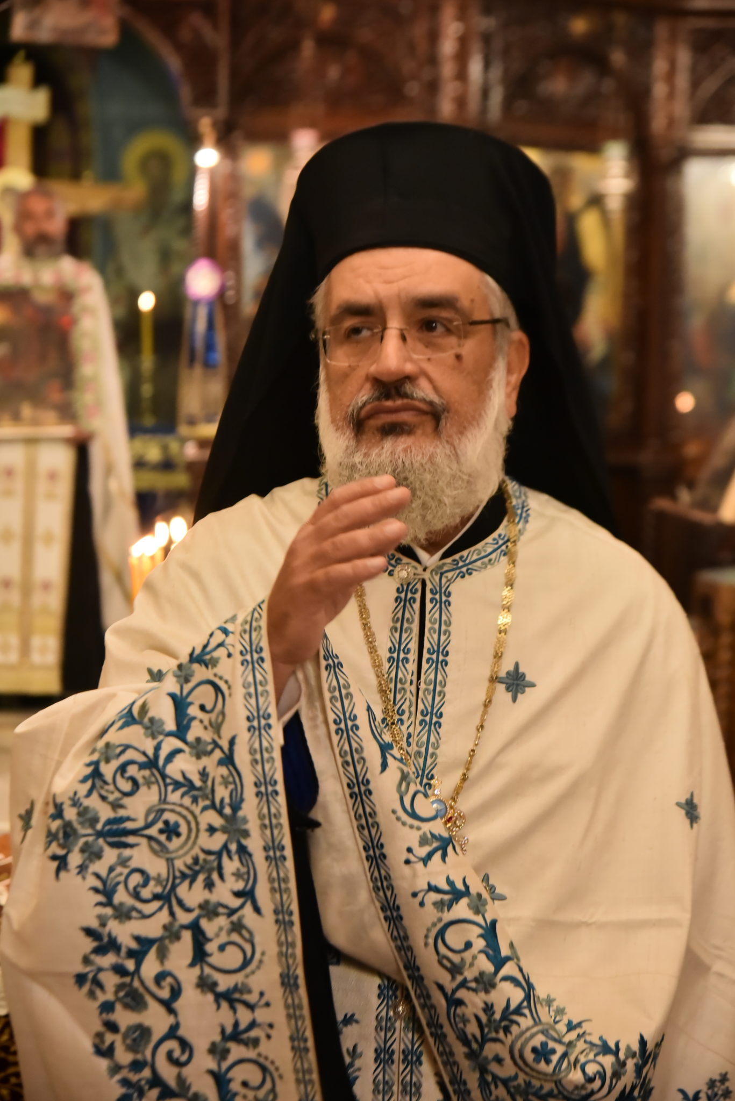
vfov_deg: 27.0
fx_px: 2295
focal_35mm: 75
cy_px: 550
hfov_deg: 18.2
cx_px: 368
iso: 3200
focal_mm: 75
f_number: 5
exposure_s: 1/80
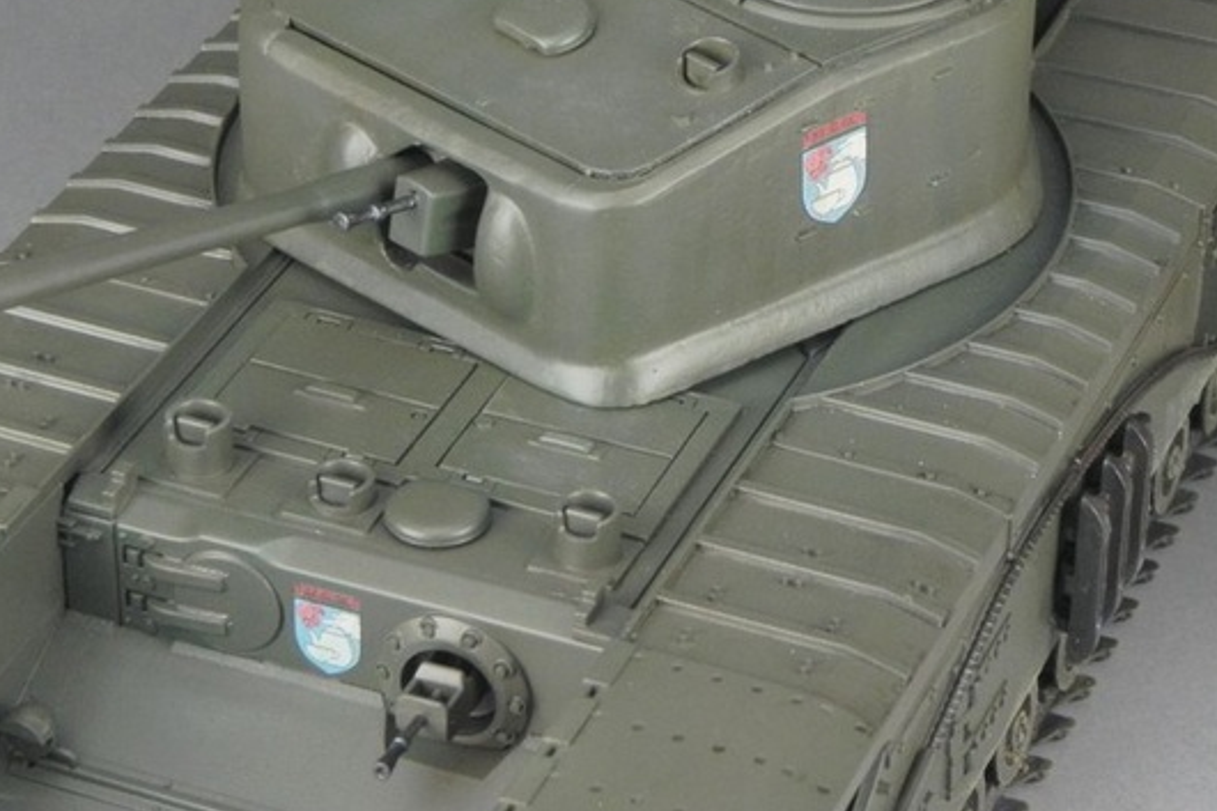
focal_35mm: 147
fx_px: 4968
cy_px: 296
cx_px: 670
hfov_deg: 14.0
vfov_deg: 9.3
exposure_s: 1/21
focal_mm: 20.8
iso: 400
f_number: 8
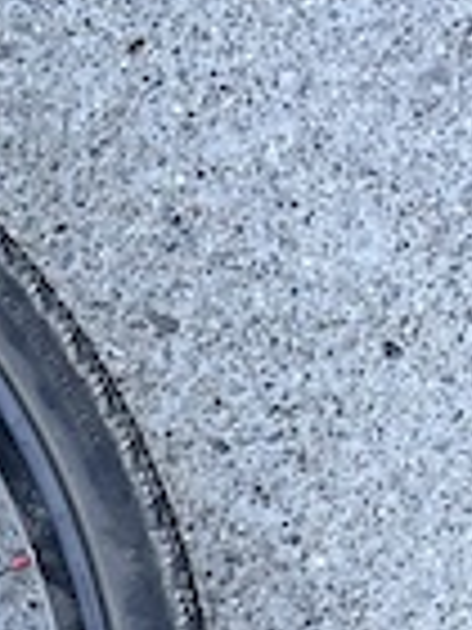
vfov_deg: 11.1
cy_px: 1512
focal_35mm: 149
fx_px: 2709
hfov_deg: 8.7
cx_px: -805
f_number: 1.6
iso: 50
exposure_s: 1/121
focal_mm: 5.1
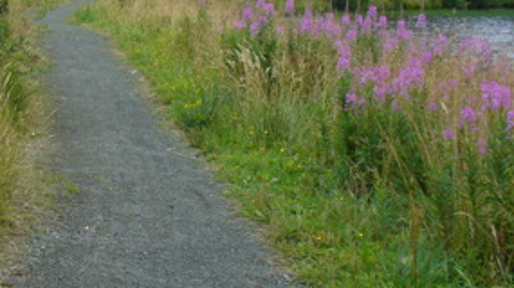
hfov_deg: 24.9
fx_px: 1131
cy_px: 16
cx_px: 53
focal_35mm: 83
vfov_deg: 14.4
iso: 80
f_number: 2.9
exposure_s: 1/160
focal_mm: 7
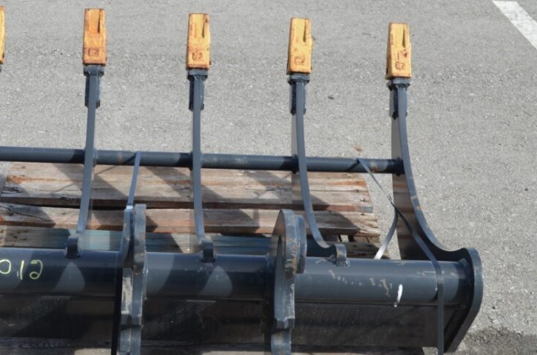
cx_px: 205
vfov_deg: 20.2
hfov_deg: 30.0
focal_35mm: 67
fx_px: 997
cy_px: 180
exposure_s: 1/250
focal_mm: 32
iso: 180
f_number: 8
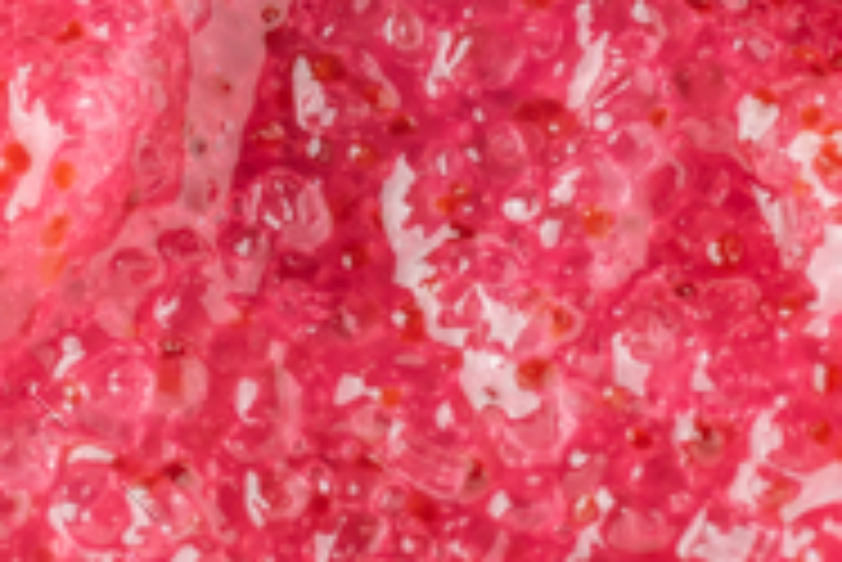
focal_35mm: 331
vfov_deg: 4.1
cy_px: -281
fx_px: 7747
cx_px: -198
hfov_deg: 6.2
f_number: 11
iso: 100
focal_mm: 70
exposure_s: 1/125
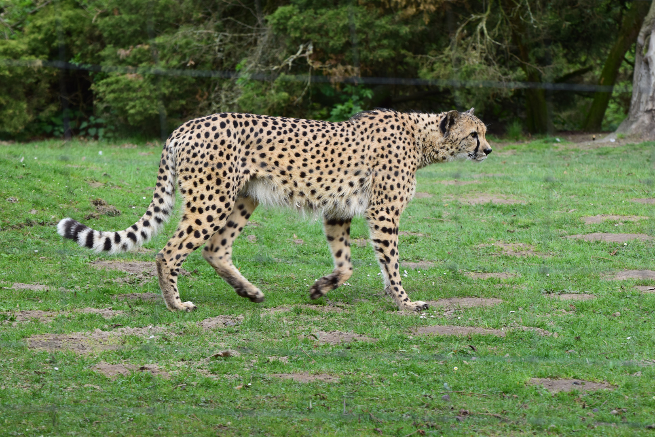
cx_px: 328
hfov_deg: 8.9
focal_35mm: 232
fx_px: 4230
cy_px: 218
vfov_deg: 5.9
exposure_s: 1/250
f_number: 10
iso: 400
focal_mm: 155
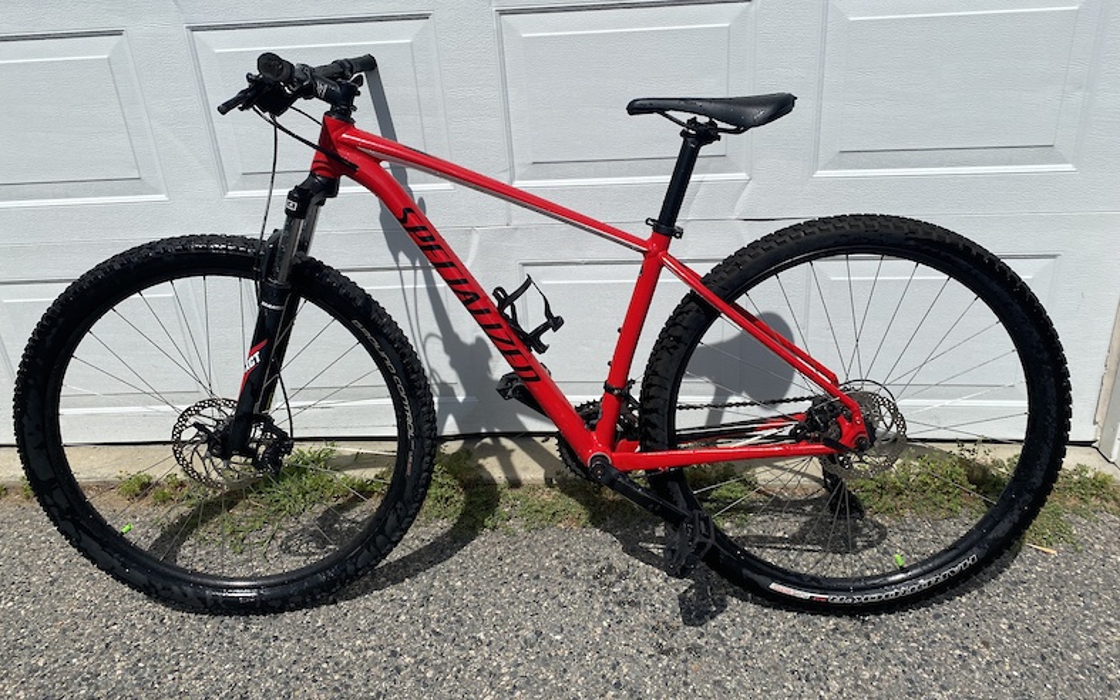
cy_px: 313
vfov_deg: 44.5
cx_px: 568
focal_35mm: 28
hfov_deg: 66.5
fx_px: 855
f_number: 1.8
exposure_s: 1/6757
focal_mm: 4.25
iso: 32
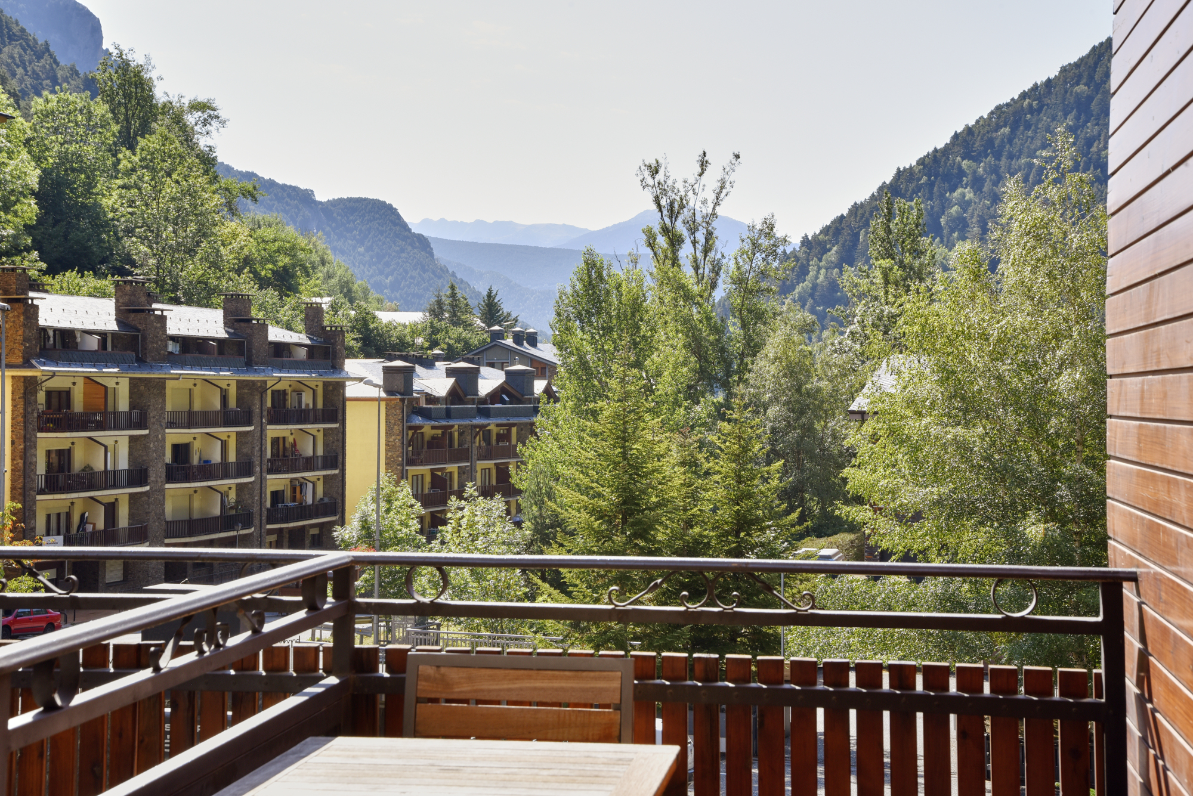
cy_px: 398
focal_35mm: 52
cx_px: 596
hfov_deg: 38.2
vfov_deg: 26.0
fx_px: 1724
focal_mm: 52
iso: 100
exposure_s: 1/60
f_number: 16
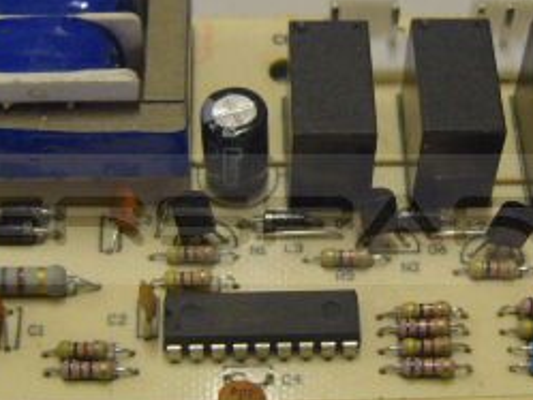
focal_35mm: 90
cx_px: 287
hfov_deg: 21.8
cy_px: 218
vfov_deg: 16.4
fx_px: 1386
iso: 200
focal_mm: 7.4
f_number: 2.8
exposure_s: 1/30
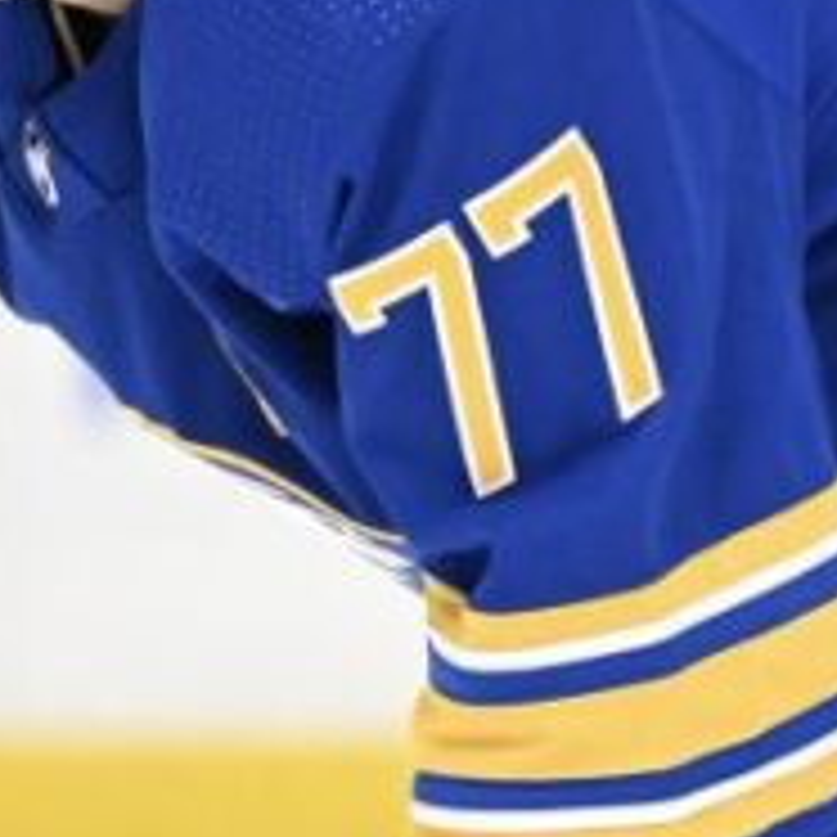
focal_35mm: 492
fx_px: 13459
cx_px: 558
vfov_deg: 3.6
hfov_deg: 3.6
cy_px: 297
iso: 3200
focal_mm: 140
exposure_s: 1/2000
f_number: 2.8
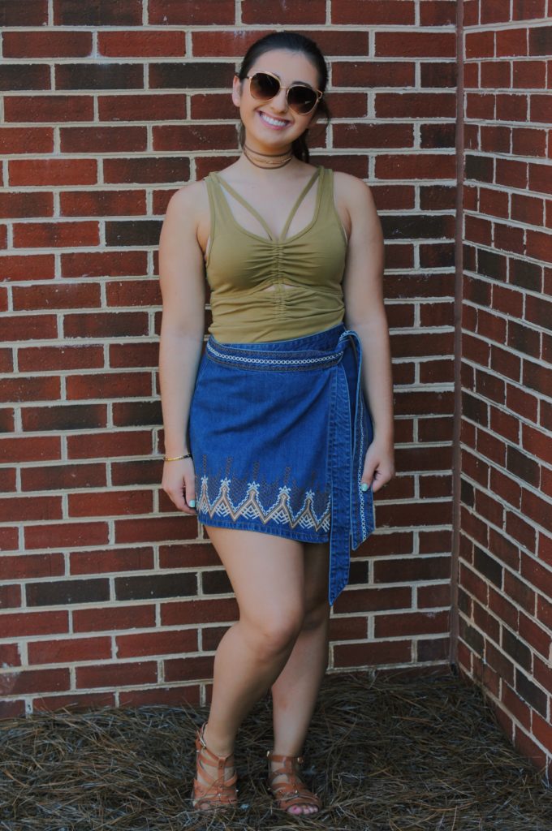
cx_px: 276
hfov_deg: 18.1
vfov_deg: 27.0
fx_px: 1730
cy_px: 416
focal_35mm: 75
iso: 100
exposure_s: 1/250
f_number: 4
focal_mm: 50
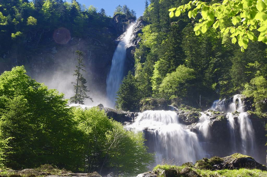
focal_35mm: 82
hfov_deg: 24.8
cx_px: 134
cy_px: 88
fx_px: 607
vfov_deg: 16.6
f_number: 20
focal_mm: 55
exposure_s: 1/10
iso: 100
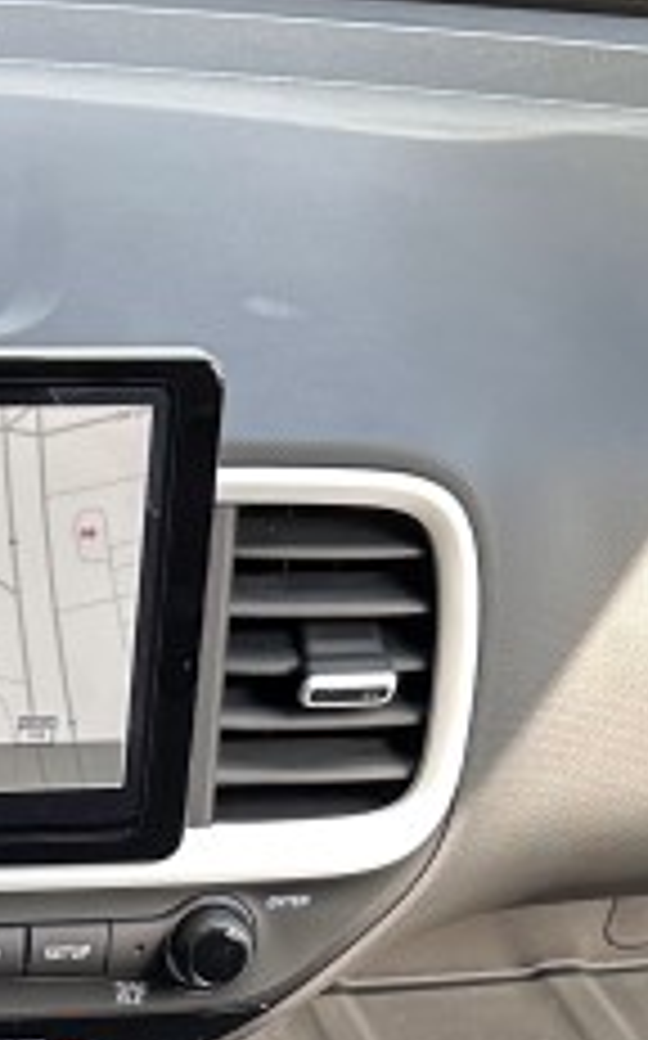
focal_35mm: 113
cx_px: -315
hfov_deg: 11.1
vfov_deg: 16.5
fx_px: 3199
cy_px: 1648
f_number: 1.78
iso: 100
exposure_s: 1/121
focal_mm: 6.86
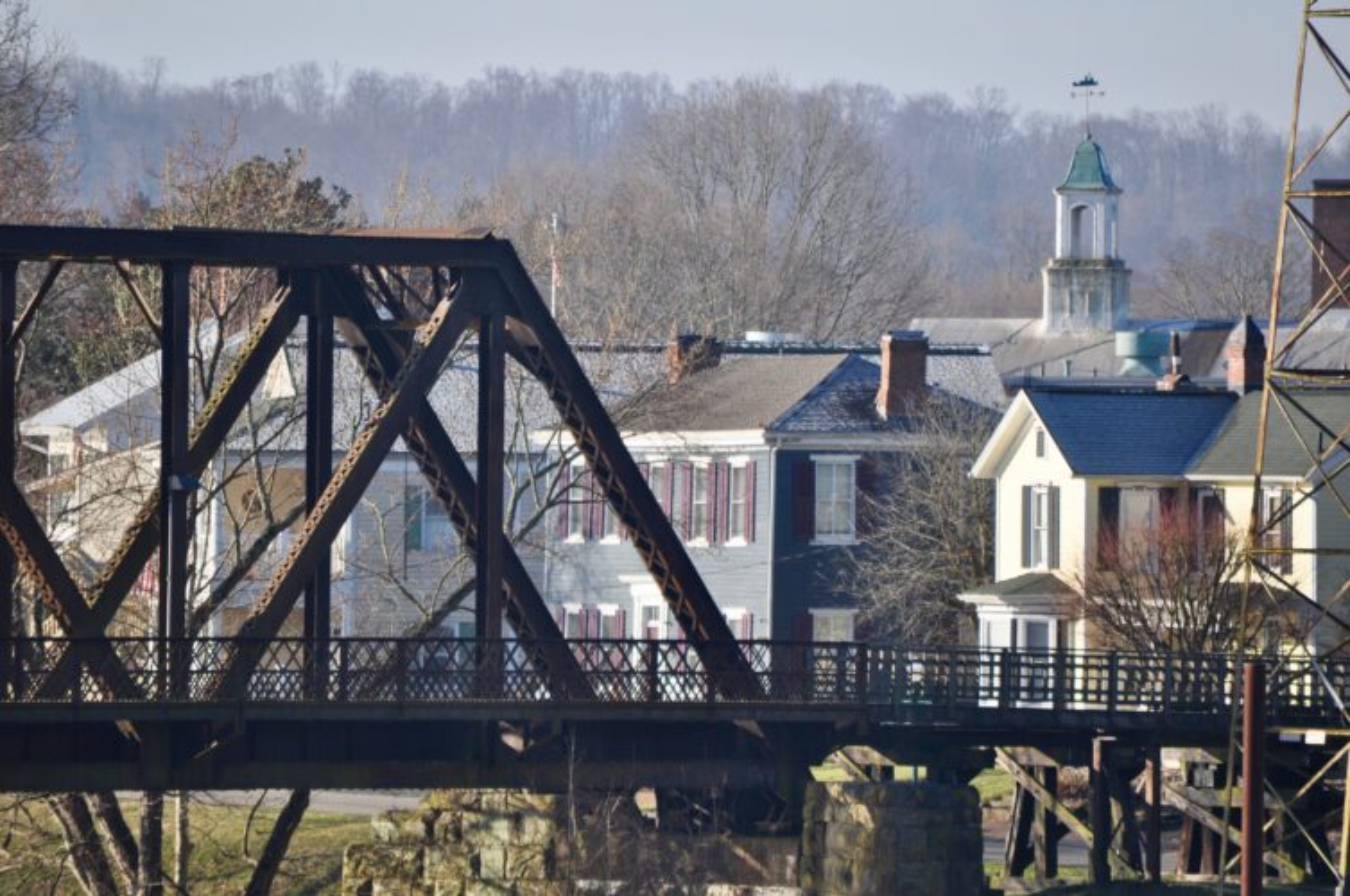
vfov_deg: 3.3
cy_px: 448
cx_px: 675
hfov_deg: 4.9
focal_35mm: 420
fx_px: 15729
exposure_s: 1/640
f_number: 6.3
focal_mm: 280
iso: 250
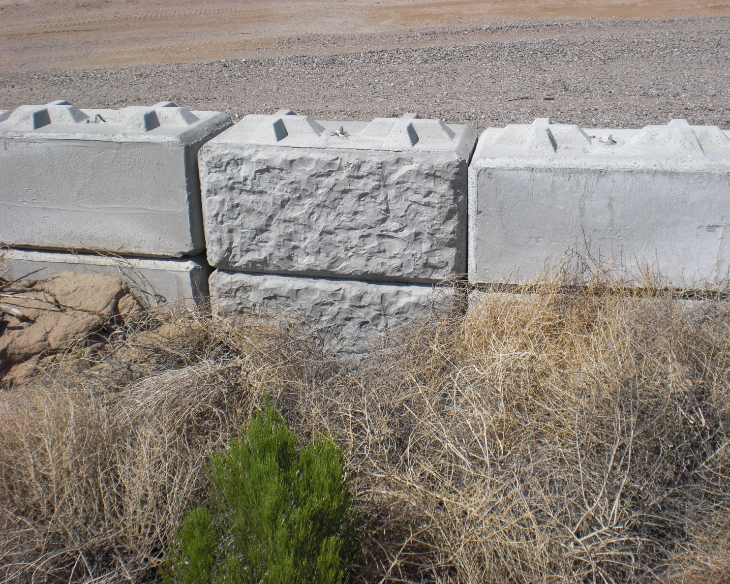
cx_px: 389
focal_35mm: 40
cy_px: 291
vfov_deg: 37.3
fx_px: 864
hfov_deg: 45.8
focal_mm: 6.3
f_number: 5.6
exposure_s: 1/640
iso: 64
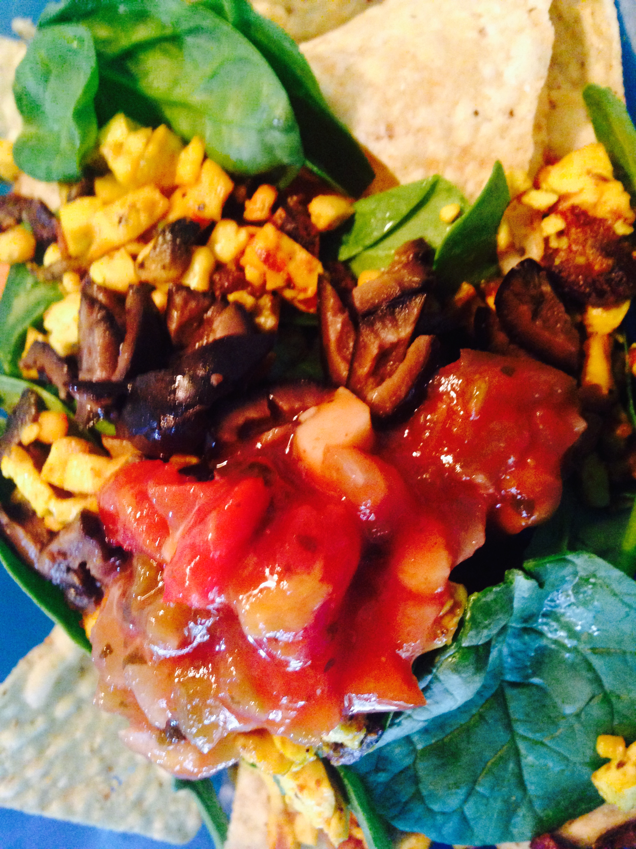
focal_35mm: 33
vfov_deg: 55.4
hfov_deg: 42.9
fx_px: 808
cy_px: 424
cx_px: 318
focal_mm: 4.12
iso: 500
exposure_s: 1/15
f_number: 2.4
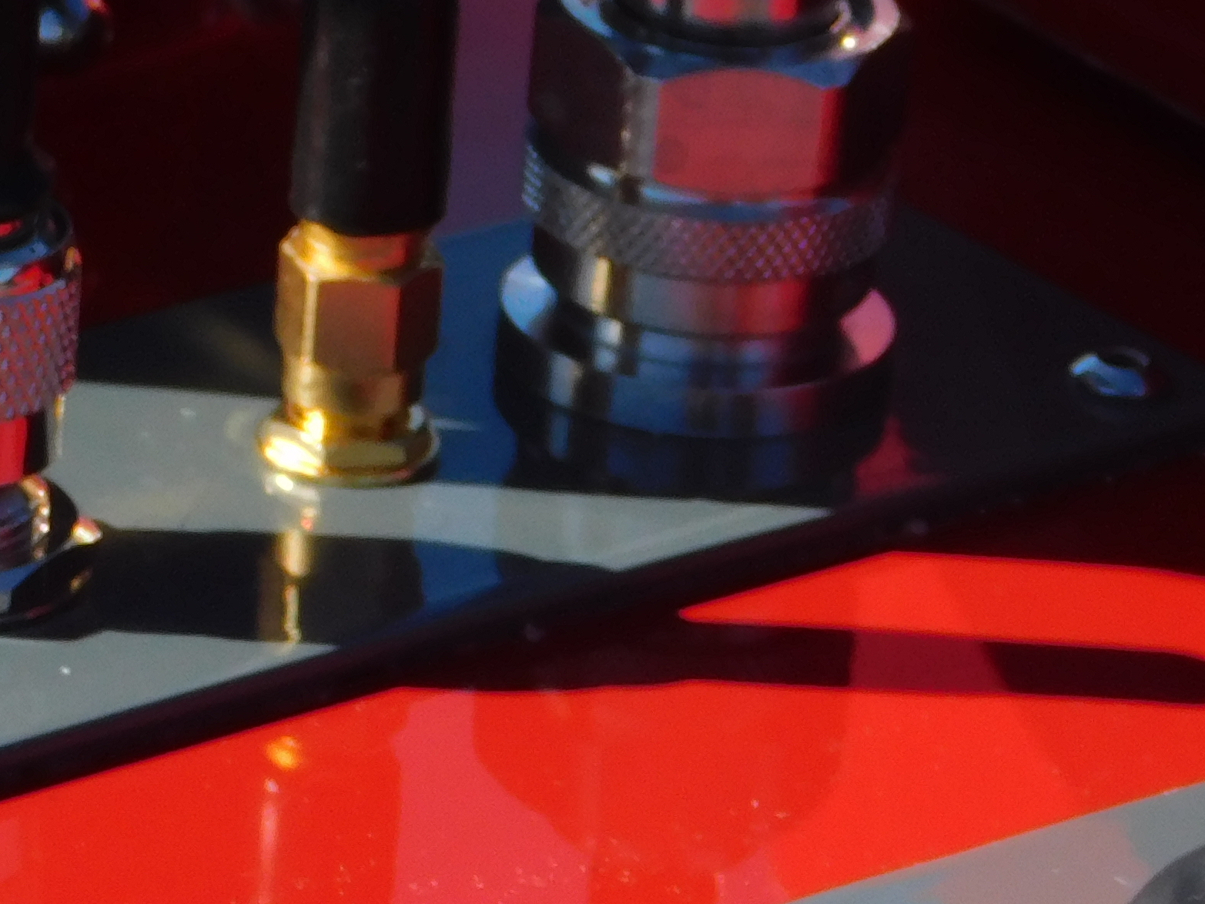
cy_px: 1013
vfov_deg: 2.2
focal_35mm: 683
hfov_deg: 2.9
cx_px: 1329
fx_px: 23777
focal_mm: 41.3
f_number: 5.6
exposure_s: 1/500
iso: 125
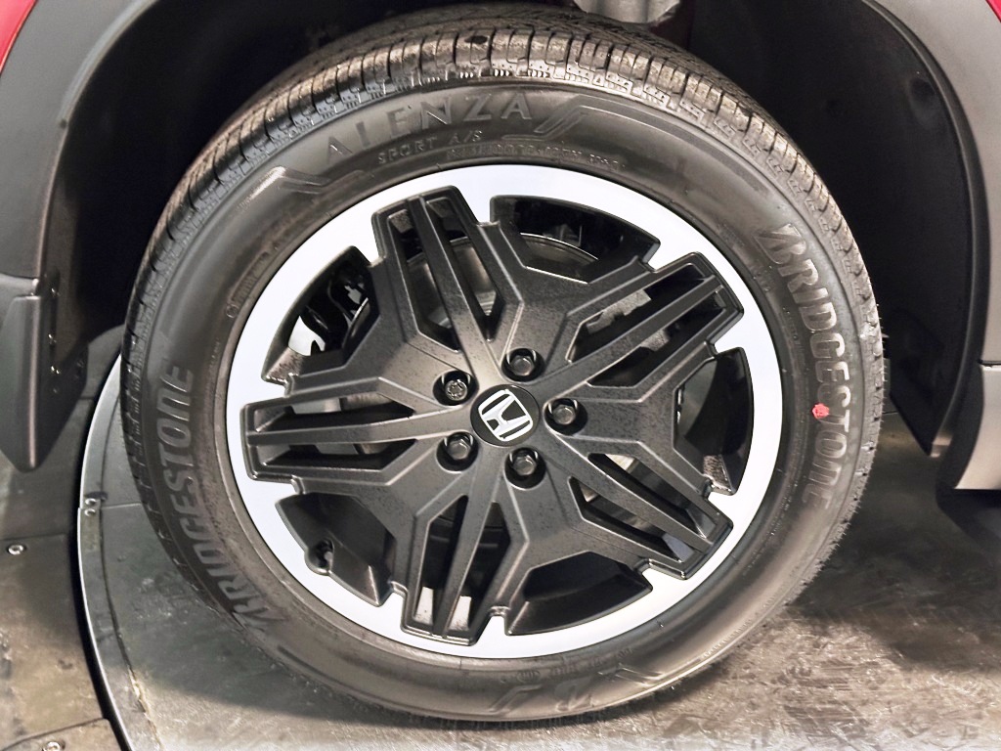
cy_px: 376
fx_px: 1388
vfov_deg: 30.3
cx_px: 500
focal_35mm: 48
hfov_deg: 39.7
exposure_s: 1/24
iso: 640
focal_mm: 6.86
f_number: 1.78
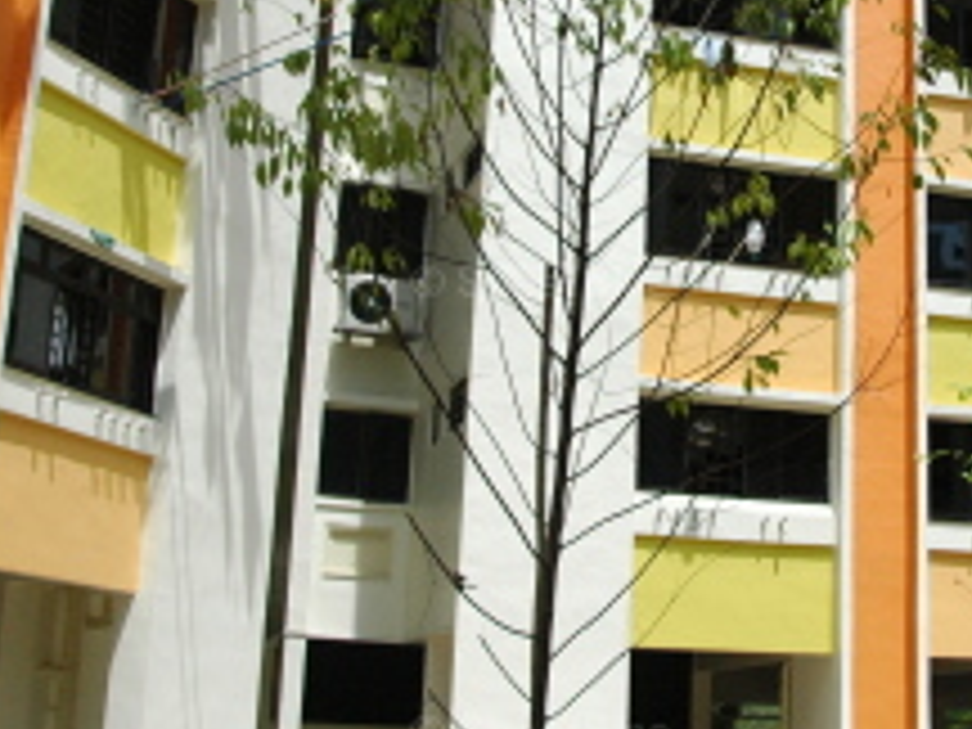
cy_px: 182
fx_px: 1853
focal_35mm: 66
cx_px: 747
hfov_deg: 28.9
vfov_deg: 22.1
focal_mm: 18
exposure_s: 1/5000
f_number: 4
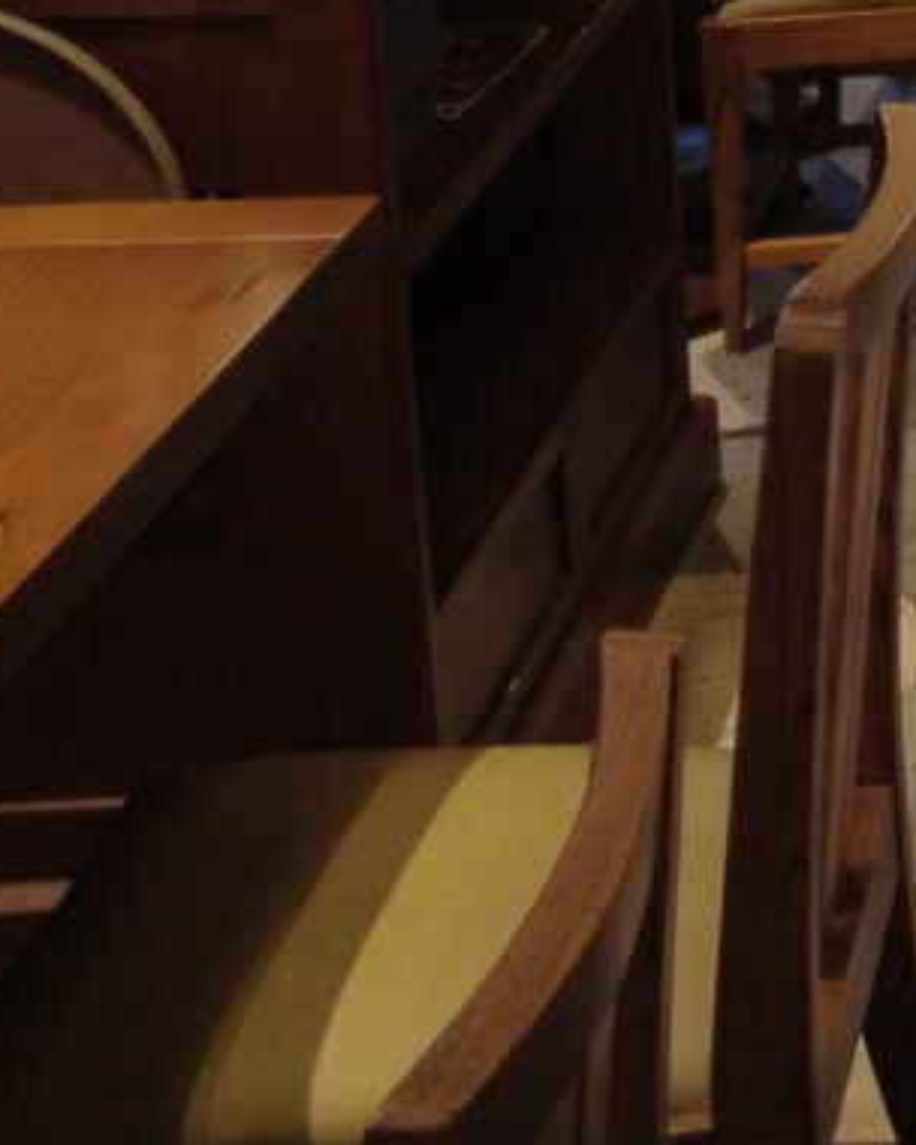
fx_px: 2677
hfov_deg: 15.5
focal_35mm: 79
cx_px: 1835
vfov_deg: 21.4
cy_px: -419
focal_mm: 4.4
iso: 800
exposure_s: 1/8
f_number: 1.8
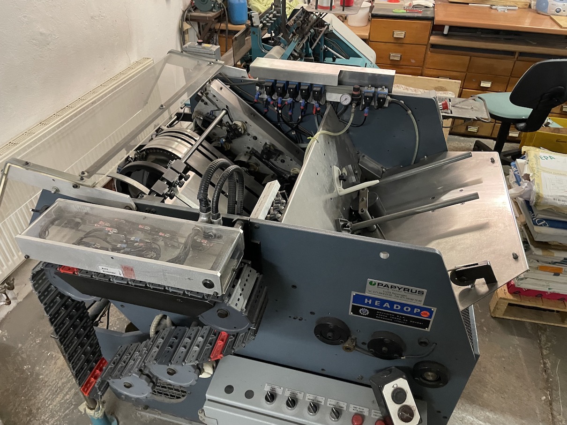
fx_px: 426
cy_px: 212
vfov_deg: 53.0
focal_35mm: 26
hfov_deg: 67.3
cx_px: 284
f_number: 1.6
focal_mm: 4.2
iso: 400
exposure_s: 1/33
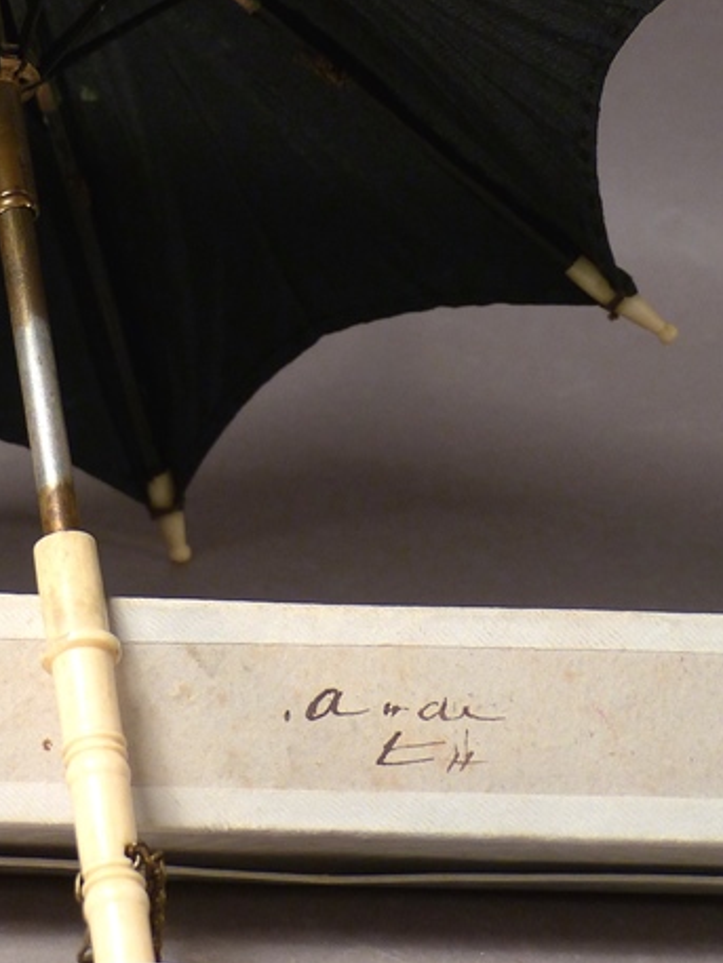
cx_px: 51
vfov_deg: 6.2
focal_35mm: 318
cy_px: 110
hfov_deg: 4.7
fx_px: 8852
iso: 100
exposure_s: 1/80
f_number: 2.8
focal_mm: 25.6
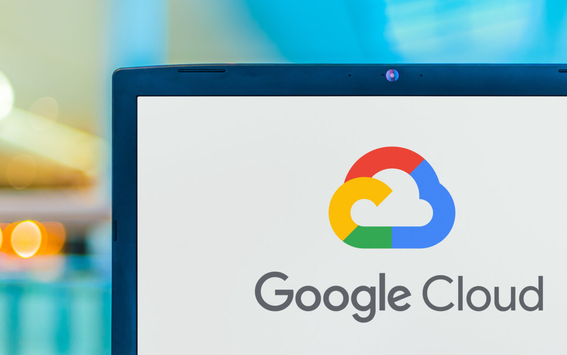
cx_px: 377
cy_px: 282
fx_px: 1236
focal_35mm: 80
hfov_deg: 25.7
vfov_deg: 16.2
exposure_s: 1/100
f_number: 1.4
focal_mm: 50
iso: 250
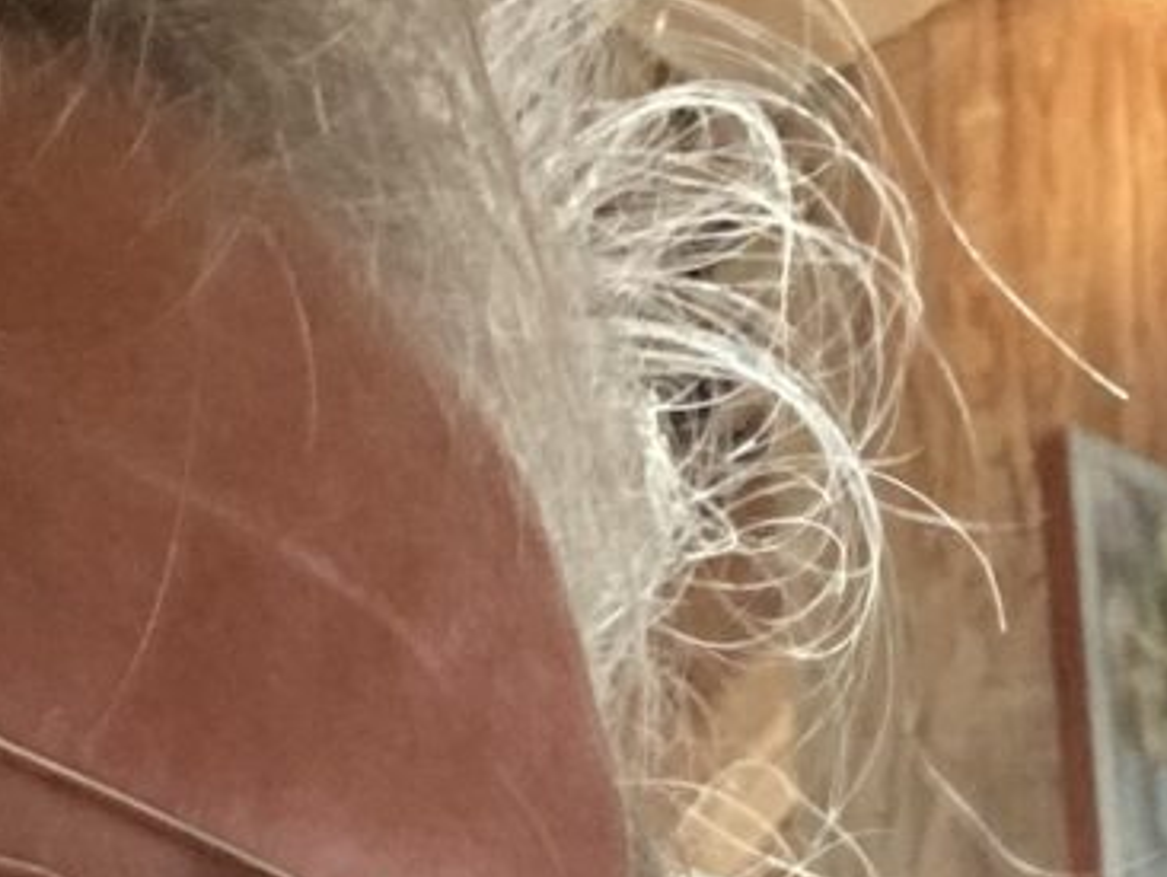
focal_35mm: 179
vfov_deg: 7.7
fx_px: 6039
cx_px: 746
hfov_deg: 11.0
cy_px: 2138
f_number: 2.2
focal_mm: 2.87
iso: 160
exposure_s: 1/60
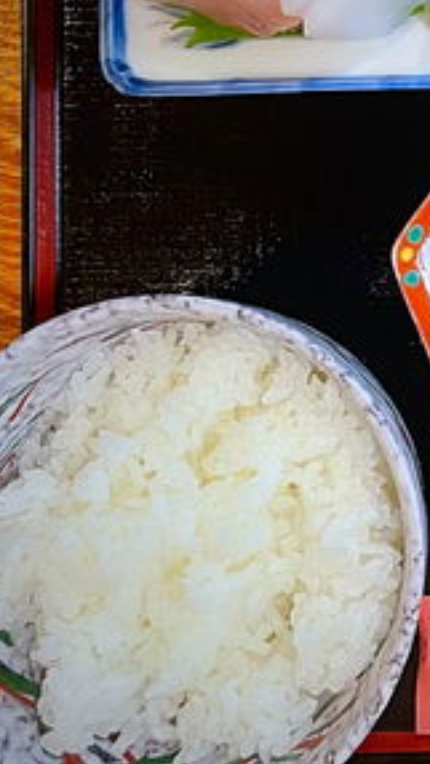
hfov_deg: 17.6
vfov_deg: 35.7
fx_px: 1175
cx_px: 721
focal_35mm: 58
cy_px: 260
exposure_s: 1/60
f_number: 1.6
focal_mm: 4.2
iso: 250
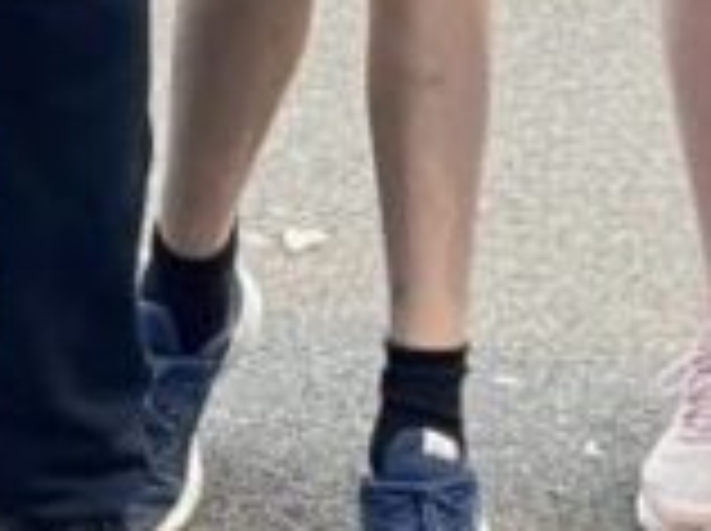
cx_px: 770
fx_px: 4061
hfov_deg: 9.9
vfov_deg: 7.1
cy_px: -657
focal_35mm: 198
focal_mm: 4.2
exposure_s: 1/50
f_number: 1.6
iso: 100
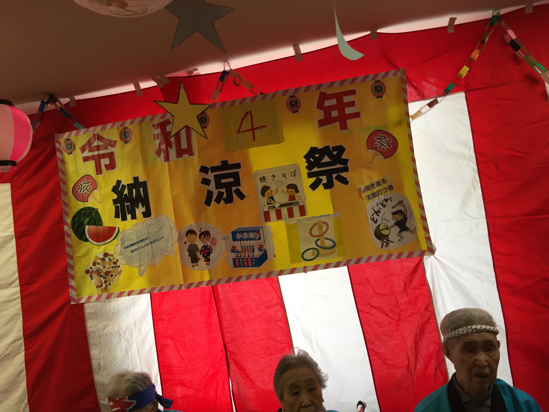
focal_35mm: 29
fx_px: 460
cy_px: 206
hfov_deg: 61.7
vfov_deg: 48.2
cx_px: 274
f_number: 2.2
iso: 40
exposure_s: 1/40
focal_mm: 4.15
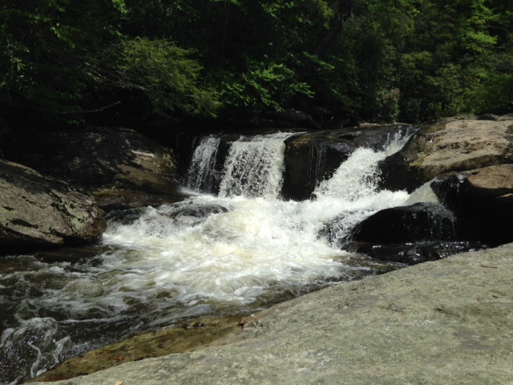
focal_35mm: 33
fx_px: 489
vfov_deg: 42.9
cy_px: 192
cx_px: 256
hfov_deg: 55.4
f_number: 2.4
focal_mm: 4.12
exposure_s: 1/4184
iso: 50
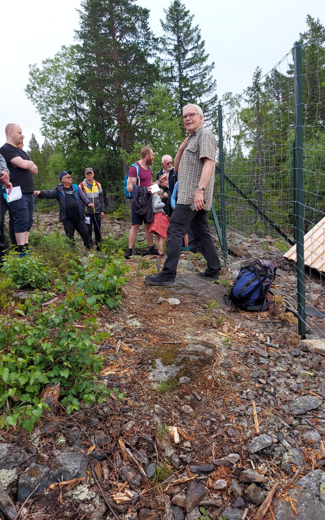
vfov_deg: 68.4
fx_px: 383
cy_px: 268
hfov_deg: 46.0
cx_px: 167
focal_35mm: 27
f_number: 1.8
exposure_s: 1/310
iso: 32
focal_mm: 5.23
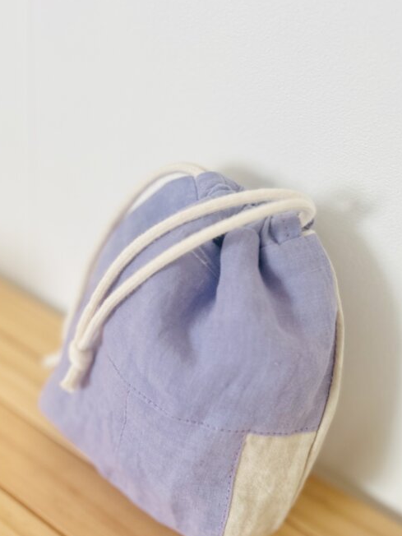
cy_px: 347
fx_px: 526
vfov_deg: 53.1
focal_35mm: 34
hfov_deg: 41.7
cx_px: 225
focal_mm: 5.7
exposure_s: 1/94
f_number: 1.5
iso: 125
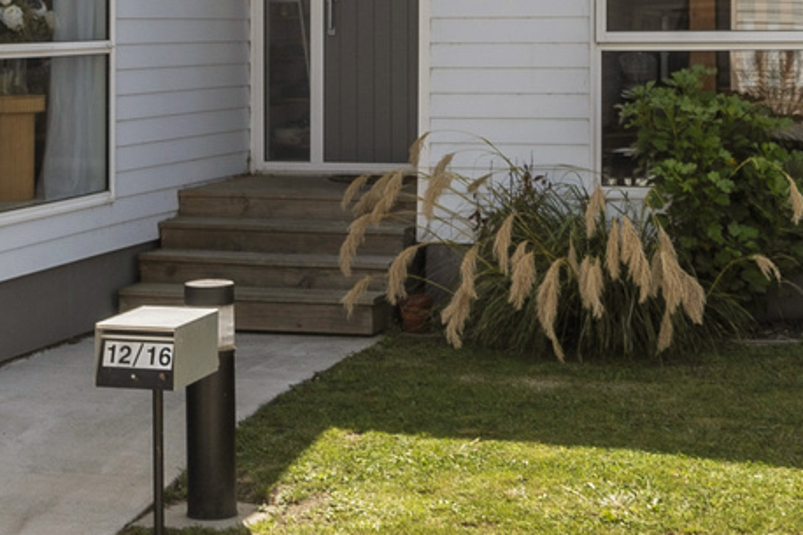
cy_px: -111
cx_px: 321
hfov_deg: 20.8
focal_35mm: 98
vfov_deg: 13.6
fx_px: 2180
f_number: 7.1
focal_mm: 17.5
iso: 100
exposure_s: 1/160
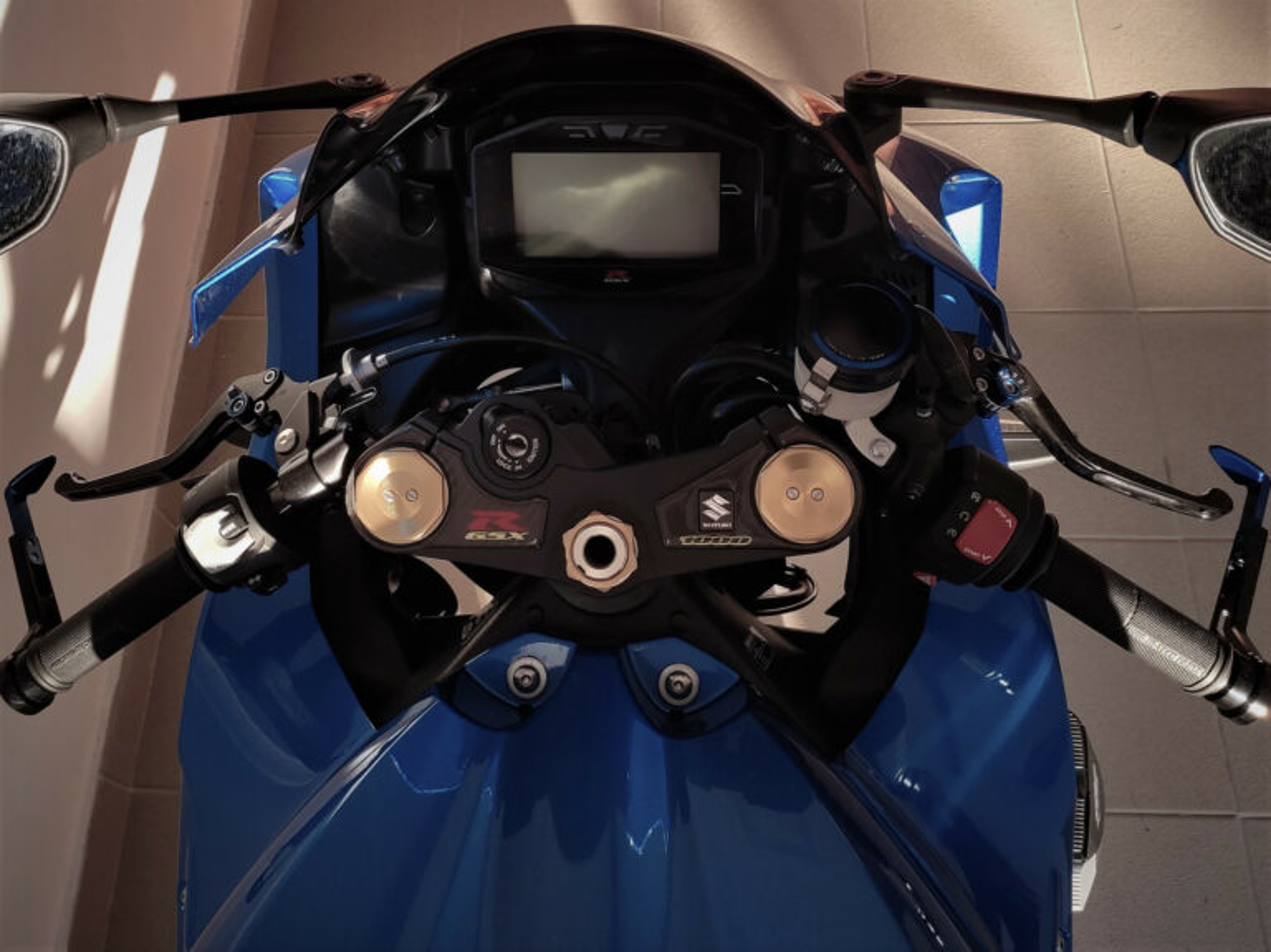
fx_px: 954
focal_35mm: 26
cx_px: 636
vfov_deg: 53.0
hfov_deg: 67.3
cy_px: 476
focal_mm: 4.74
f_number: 1.79
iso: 114
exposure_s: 1/15285
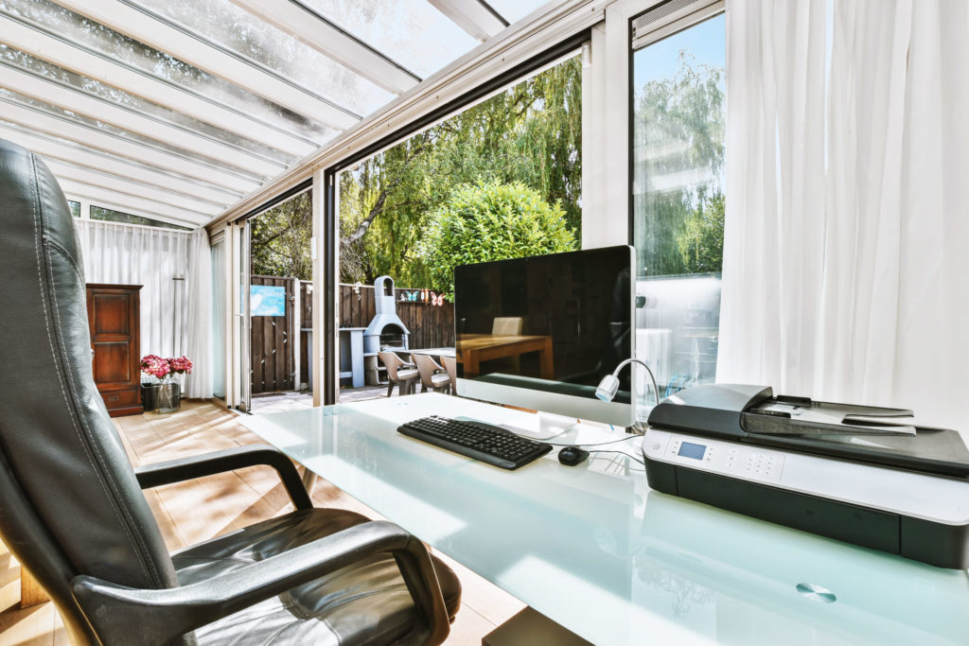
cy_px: 323
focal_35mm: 15
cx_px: 484
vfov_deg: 77.3
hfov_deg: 100.4
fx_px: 404
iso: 100
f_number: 14
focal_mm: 10
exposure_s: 1/25
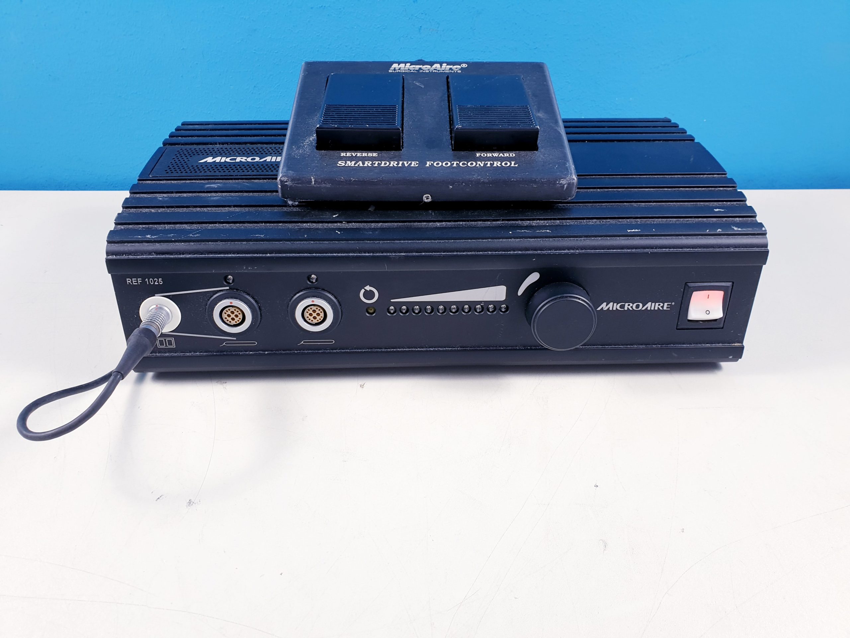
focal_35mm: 26
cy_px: 319
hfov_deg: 67.3
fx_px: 638
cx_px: 425
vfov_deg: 53.1
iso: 64
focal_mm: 4.3
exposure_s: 1/50
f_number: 2.4
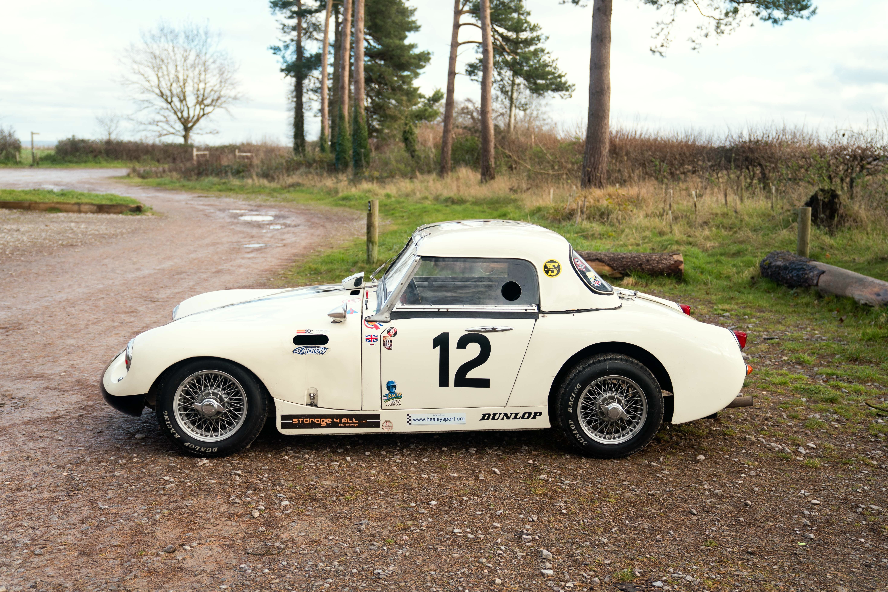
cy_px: 296
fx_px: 937
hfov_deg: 50.7
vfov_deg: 35.1
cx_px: 444
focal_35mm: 38
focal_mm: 38
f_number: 2.8
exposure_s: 1/250
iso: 250
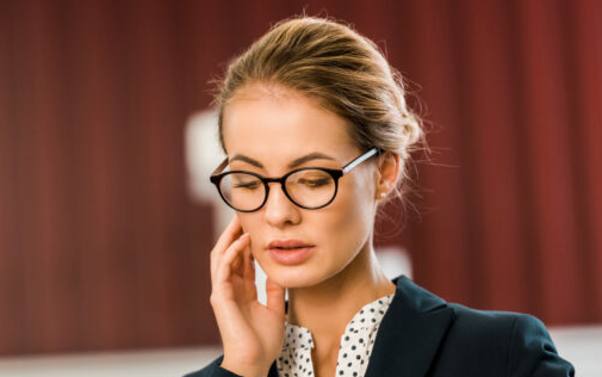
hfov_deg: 6.8
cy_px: 281
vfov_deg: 4.2
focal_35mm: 310
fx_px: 5088
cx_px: 165
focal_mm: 200
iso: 400
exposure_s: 1/250
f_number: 3.2
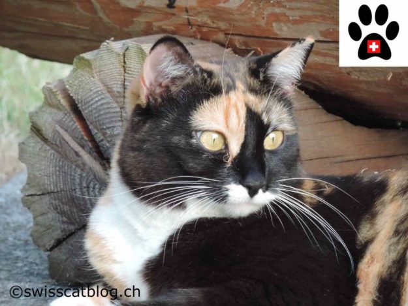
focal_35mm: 500
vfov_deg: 3.0
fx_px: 5894
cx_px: 204
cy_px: 153
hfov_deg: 4.0
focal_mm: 89.1
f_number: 4.9
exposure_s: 1/160
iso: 800
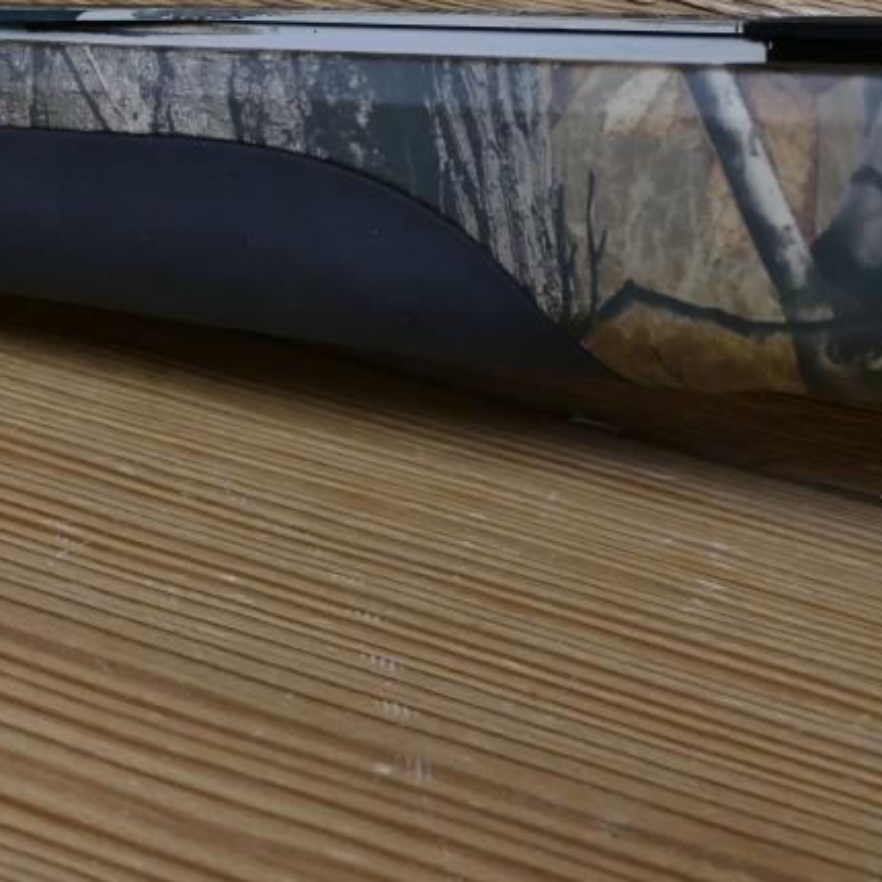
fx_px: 2277
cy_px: 208
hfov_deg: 20.9
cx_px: -88
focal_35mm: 79
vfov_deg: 21.7
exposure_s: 1/125
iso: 800
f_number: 3.1
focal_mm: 14.24
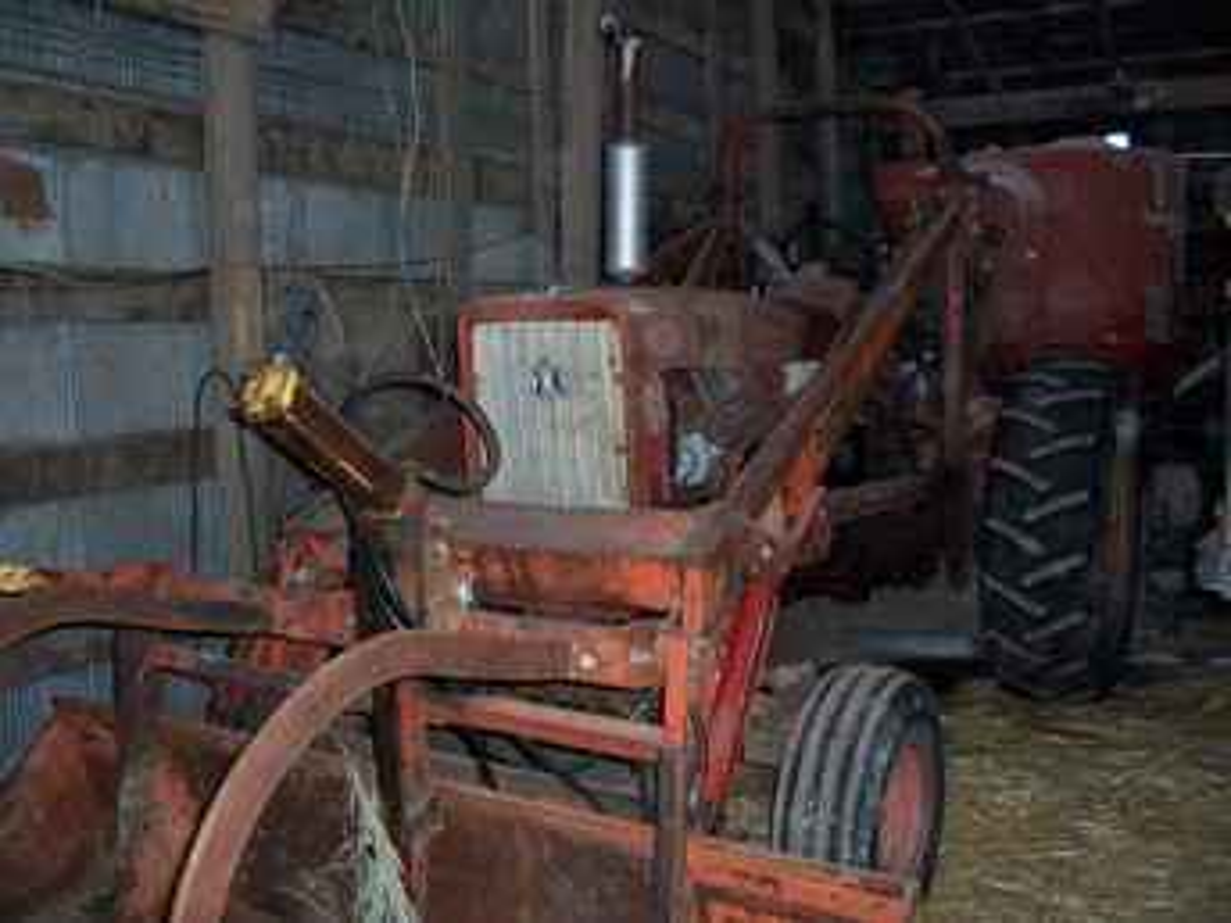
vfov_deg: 41.8
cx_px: 616
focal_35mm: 34
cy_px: 462
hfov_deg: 54.0
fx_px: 1209
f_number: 2.7
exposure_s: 1/60
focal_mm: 5.6
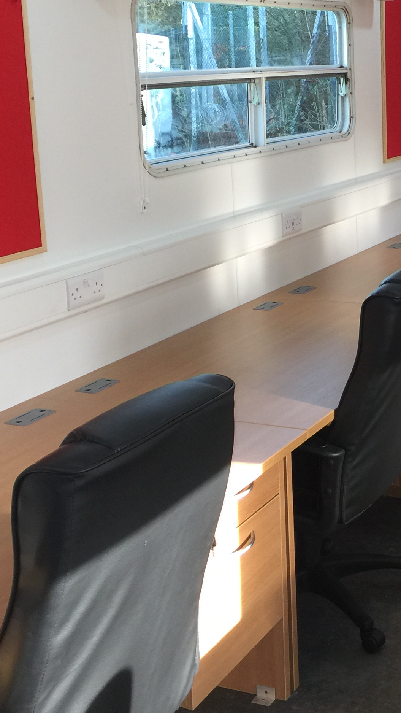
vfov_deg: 37.6
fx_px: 1039
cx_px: 444
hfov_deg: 20.8
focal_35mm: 55
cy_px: 260
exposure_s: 1/33
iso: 40
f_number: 2.2
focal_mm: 4.15
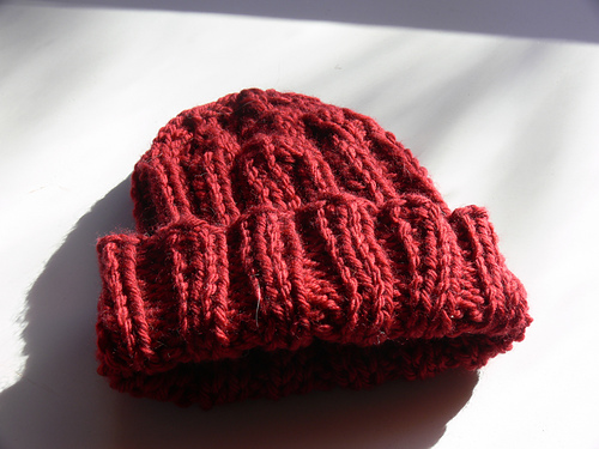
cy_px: 224
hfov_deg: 24.7
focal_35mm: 79
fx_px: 1367
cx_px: 300
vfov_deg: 18.7
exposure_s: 1/125
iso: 80
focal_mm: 16.7
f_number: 5.6
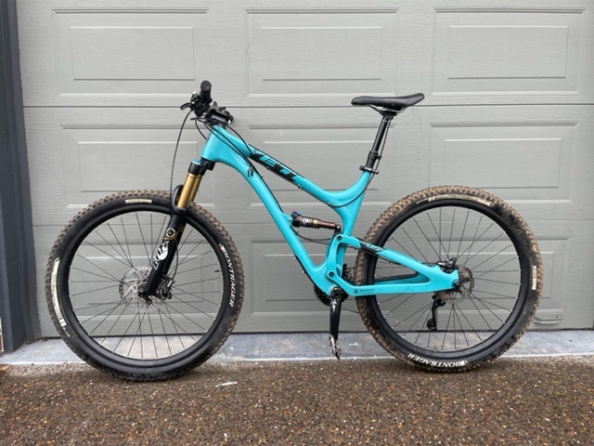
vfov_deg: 53.1
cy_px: 223
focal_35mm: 26
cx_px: 297
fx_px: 446
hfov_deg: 67.3
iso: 32
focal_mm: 4.2
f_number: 1.6
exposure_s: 1/144
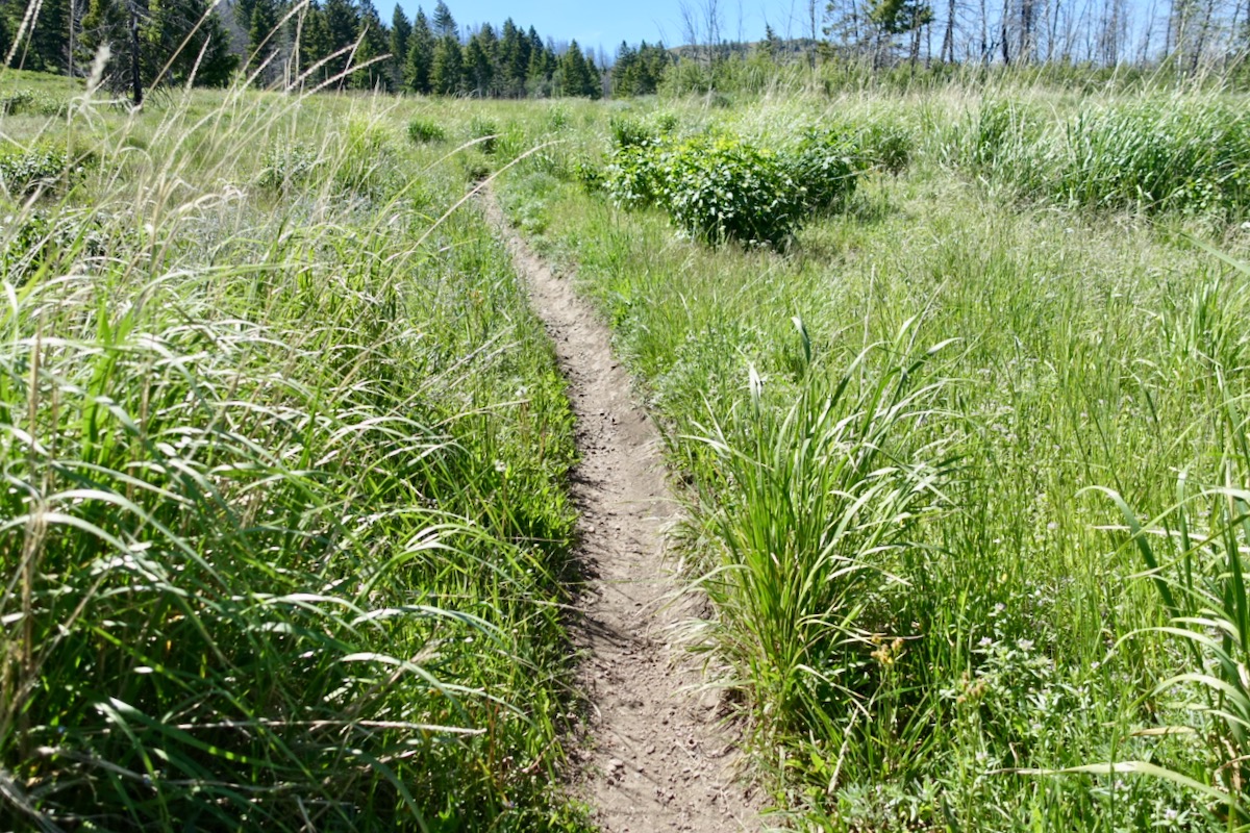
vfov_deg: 53.1
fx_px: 833
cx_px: 625
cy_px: 416
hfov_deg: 73.7
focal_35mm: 24
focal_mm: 8.8
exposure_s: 1/320
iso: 125
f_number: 2
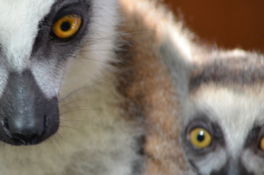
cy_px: 93
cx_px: -14
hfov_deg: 4.8
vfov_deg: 3.2
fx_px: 3141
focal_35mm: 429
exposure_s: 1/50
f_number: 4.8
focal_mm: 125
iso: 800
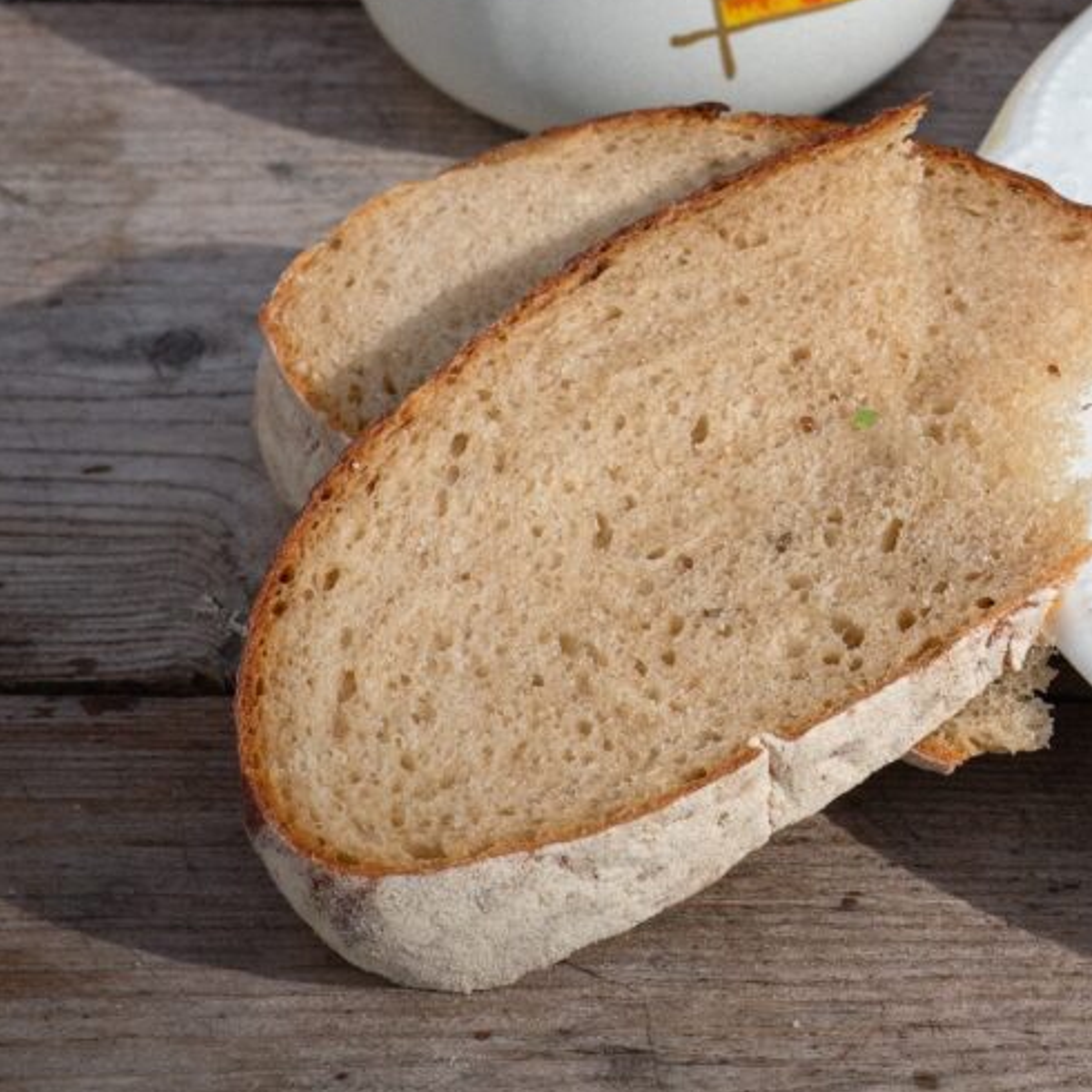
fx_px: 7995
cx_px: 1560
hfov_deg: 7.7
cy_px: 181
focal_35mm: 224
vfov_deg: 7.8
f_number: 5.6
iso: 160
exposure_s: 1/1000
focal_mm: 56
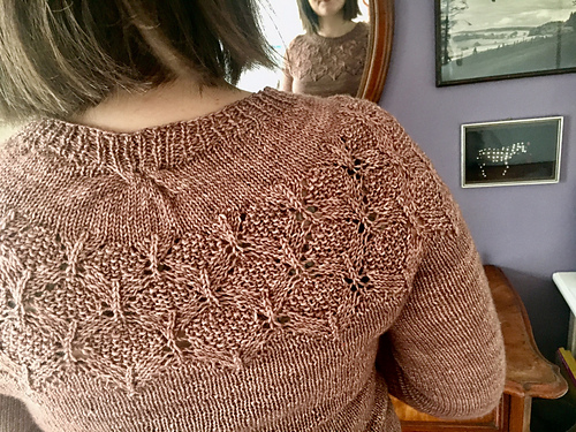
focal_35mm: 29
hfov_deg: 61.7
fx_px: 483
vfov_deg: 48.2
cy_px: 216
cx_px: 288
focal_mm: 4.15
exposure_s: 1/17
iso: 250
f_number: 2.2
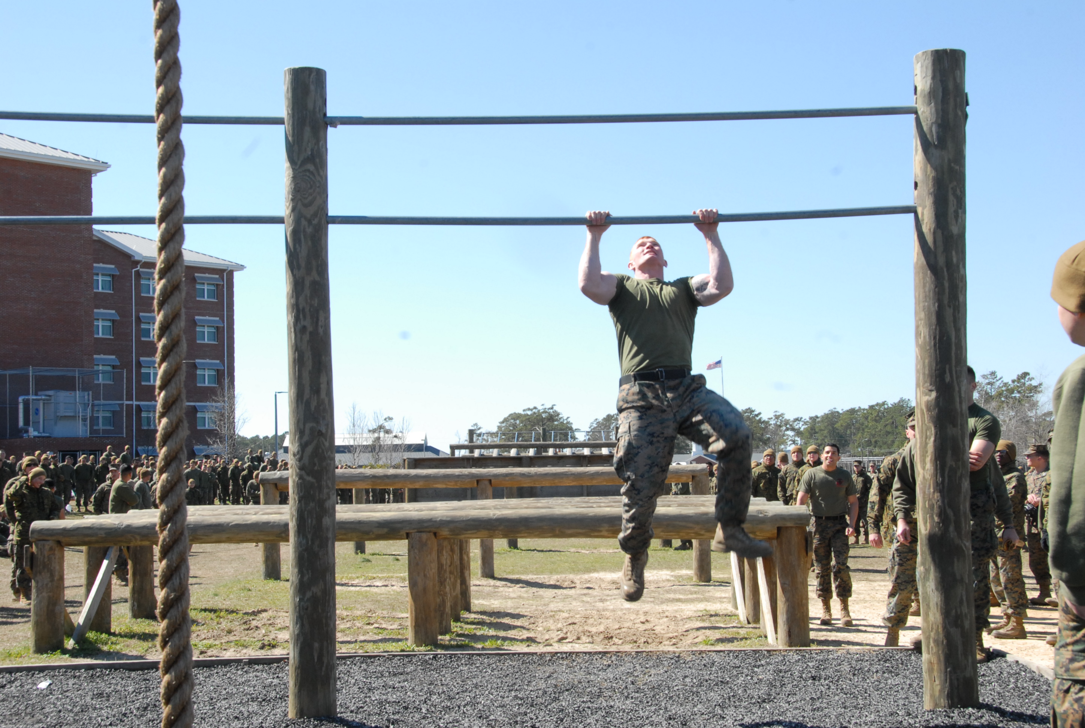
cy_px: 364
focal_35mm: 48
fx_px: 1450
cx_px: 542
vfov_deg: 28.2
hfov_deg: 41.0
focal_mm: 32
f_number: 22
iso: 400
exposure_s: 1/160
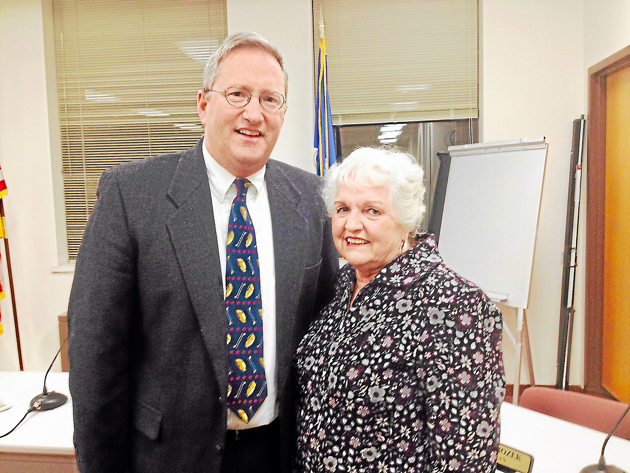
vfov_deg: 40.7
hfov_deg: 52.6
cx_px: 315
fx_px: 637
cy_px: 236
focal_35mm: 35
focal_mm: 4.28
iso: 125
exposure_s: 1/20
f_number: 2.4
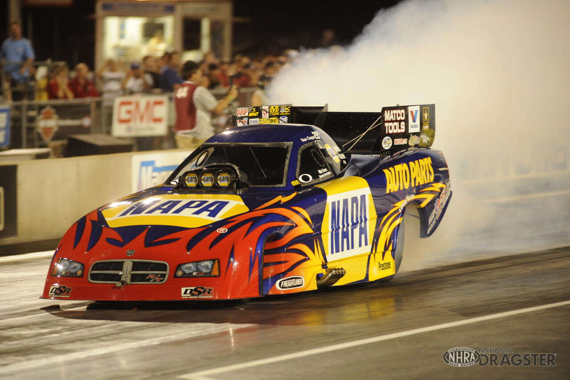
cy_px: 190
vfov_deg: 4.6
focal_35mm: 300
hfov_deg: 6.9
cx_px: 285
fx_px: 4747
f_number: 3.2
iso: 3200
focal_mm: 300
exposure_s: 1/250
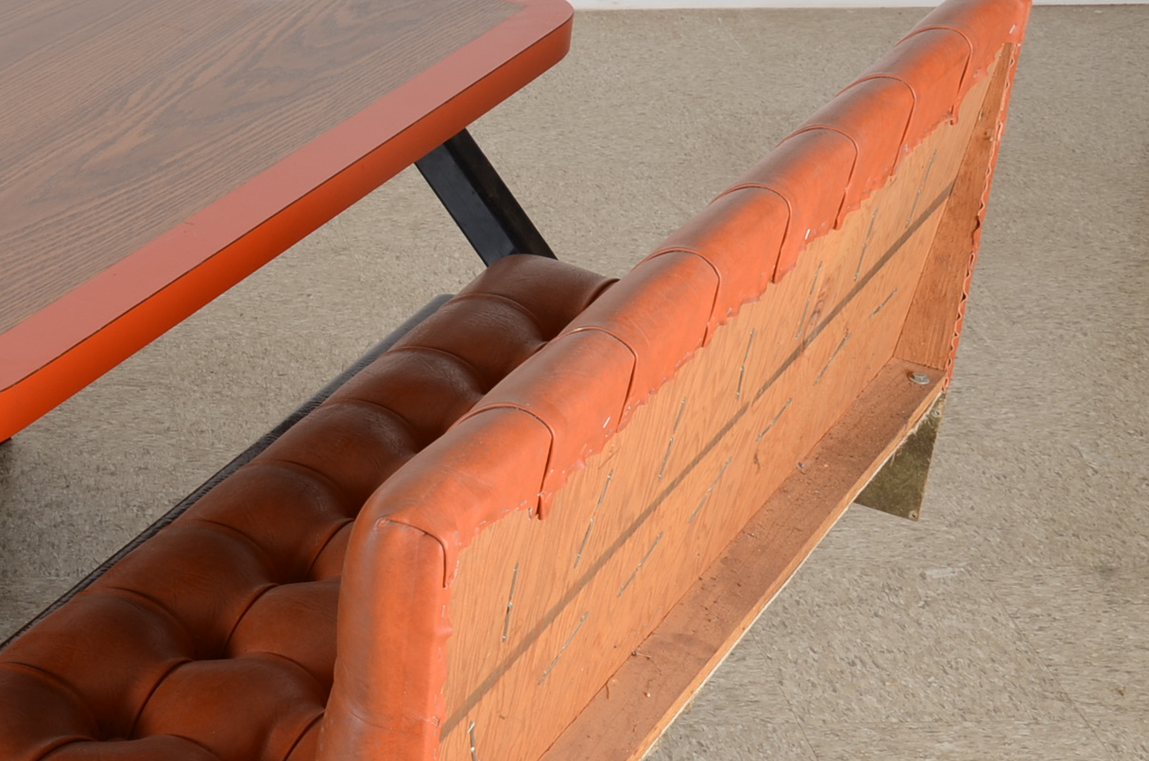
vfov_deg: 17.9
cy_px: 423
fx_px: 2421
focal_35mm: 76
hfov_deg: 25.5
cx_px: 26
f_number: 13
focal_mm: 25
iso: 125
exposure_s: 1/125
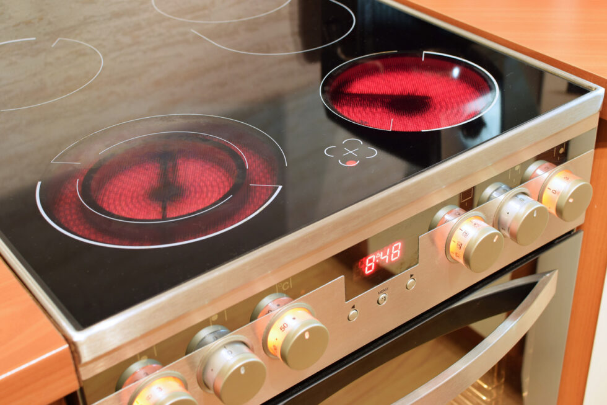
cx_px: 304
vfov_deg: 25.7
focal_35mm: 52
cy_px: 202
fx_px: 885
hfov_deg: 37.9
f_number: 5.6
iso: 125
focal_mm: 35
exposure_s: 1.3
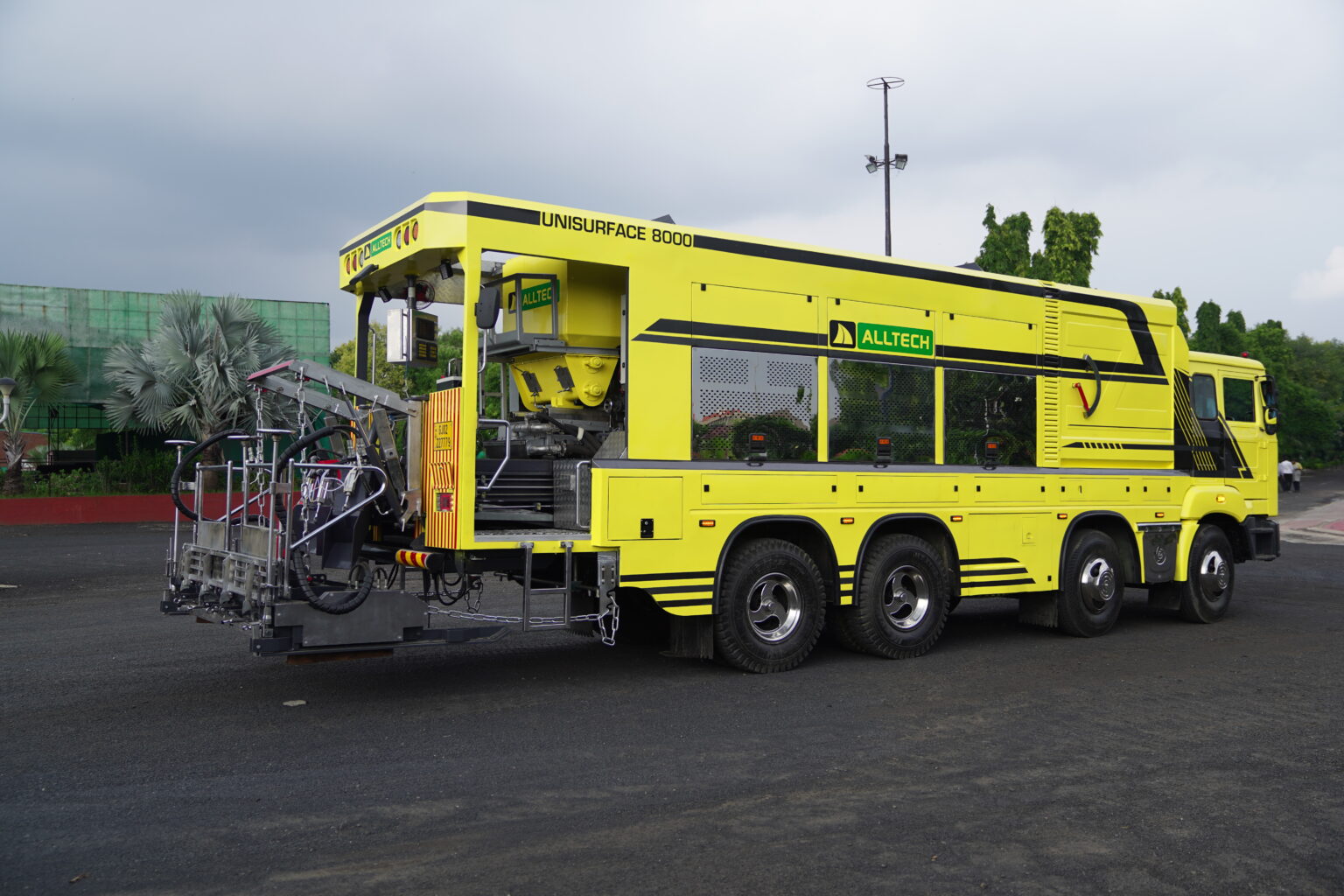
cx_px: 672
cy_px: 448
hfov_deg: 60.3
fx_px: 1157
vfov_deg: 42.3
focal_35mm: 31
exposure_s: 1/800
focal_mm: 31
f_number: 2.8
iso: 100
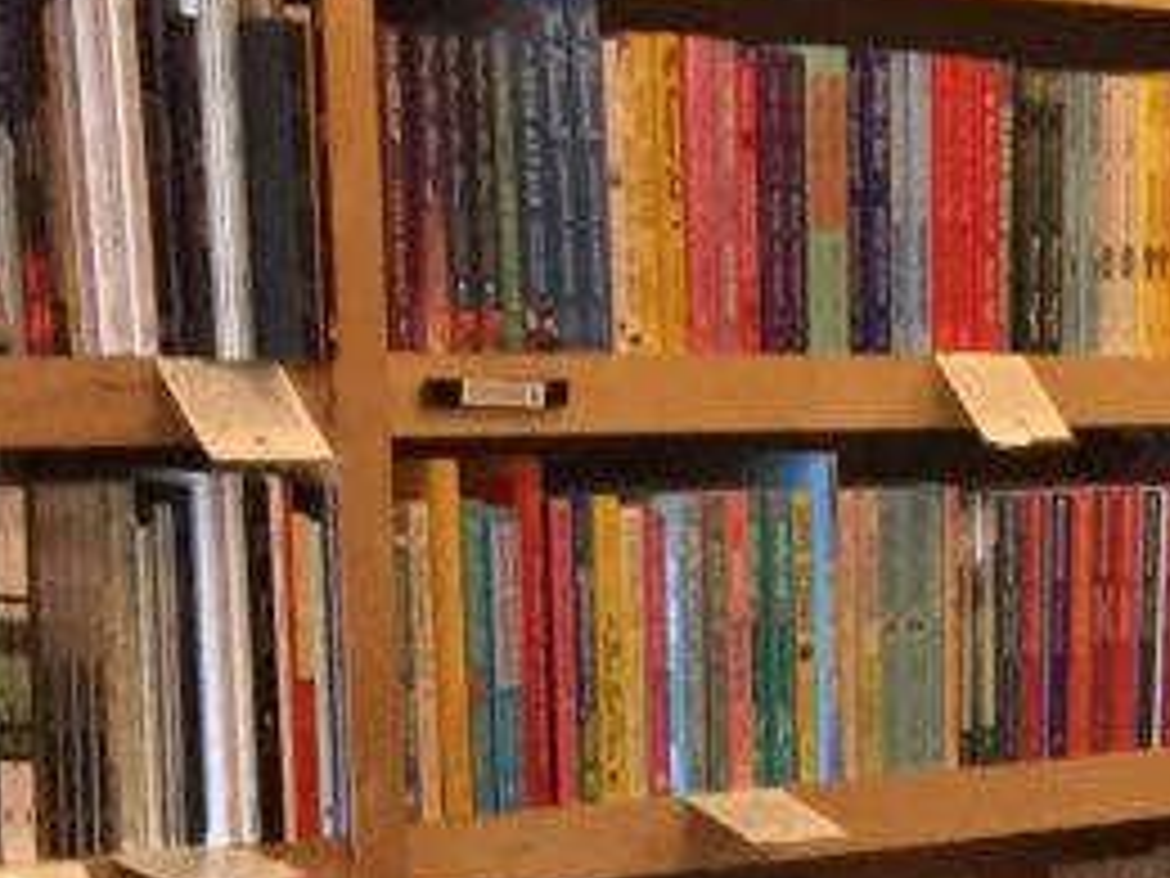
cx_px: 1422
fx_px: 4833
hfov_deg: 13.4
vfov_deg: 9.4
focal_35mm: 143
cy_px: 1981
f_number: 2.2
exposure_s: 1/30
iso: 200
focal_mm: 4.15
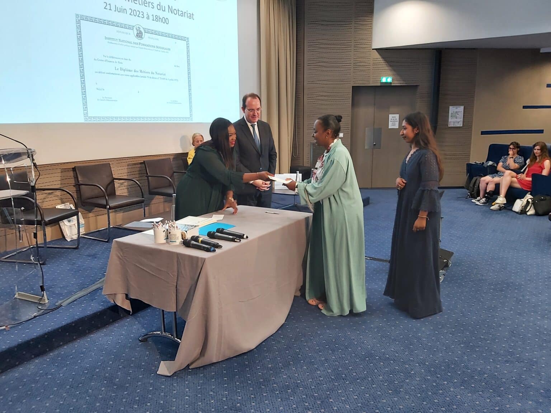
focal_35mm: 26
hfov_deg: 67.3
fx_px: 414
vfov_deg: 53.1
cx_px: 276
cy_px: 206
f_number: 1.7
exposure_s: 1/33
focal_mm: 3.92
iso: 200
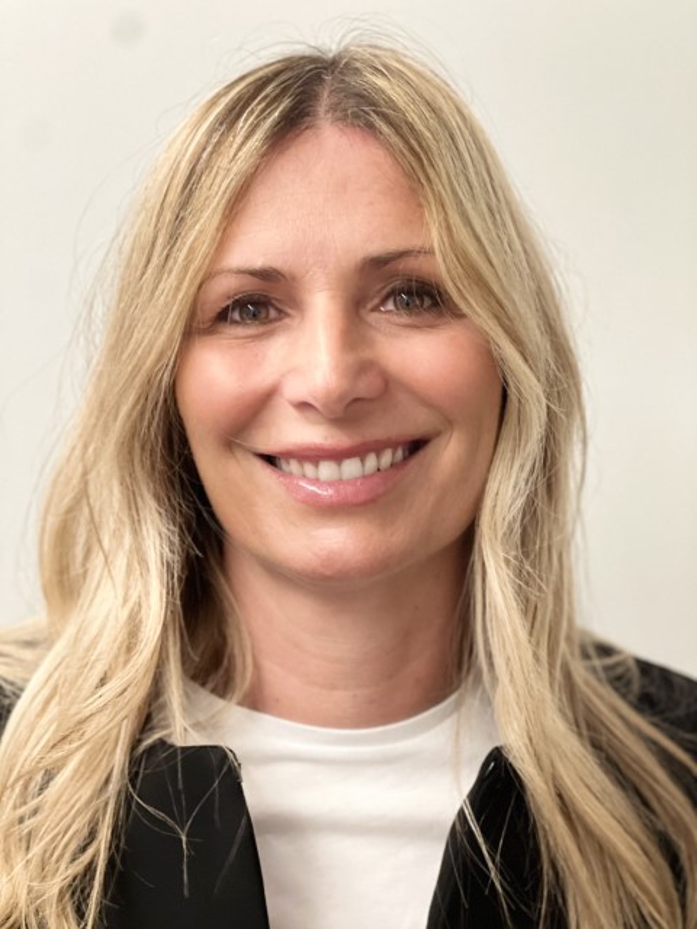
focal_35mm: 77
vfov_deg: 25.3
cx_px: 348
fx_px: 2067
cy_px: 464
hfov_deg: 19.1
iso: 400
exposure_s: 1/25
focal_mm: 9
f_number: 2.8
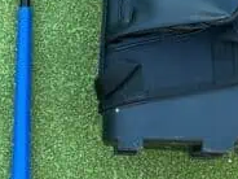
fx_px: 997
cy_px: -113
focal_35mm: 145
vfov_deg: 9.8
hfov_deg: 13.6
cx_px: 66
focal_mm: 5.7
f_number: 1.5
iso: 64
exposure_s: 1/121
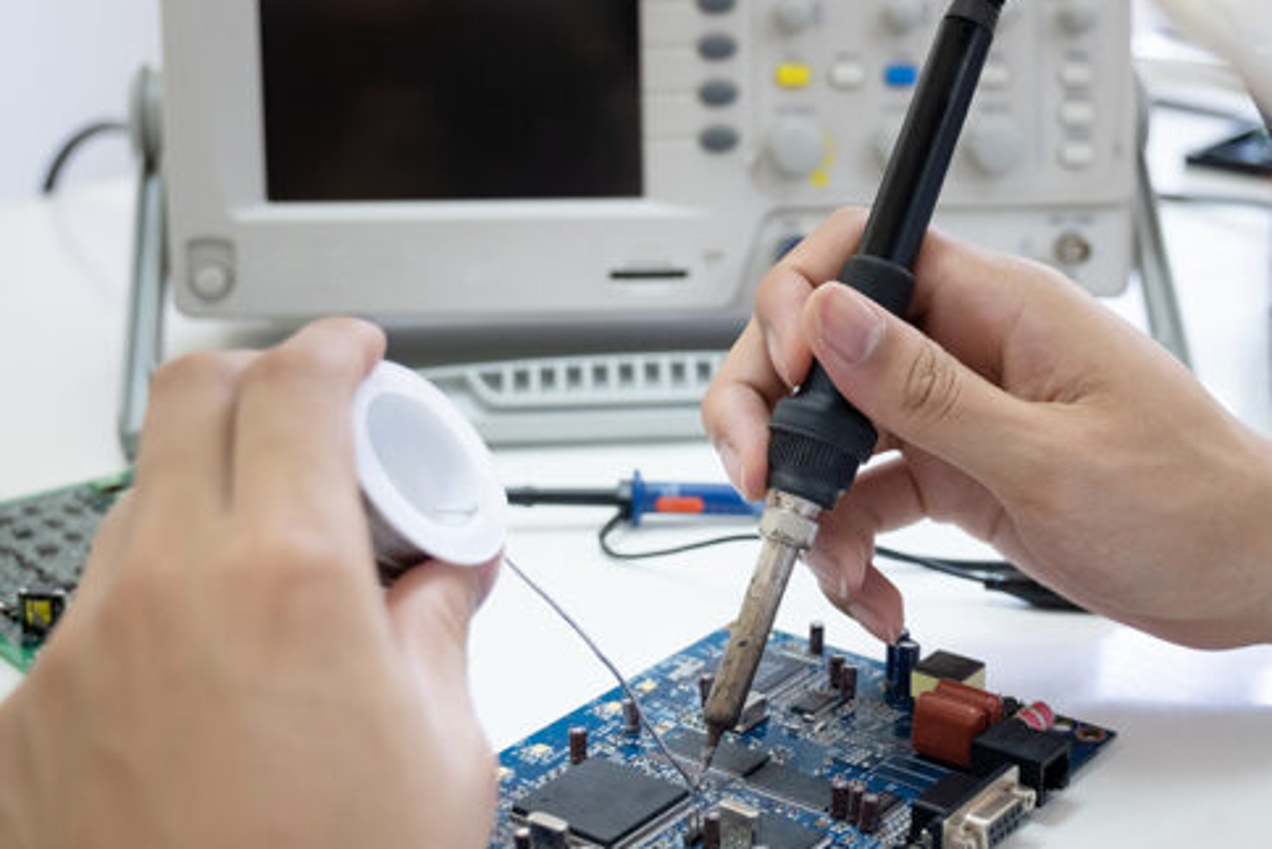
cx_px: 941
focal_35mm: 65
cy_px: 402
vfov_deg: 20.9
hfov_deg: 30.5
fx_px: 2297
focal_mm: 27.4
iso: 400
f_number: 2.8
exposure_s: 1/125
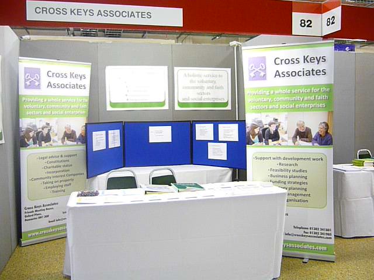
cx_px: 187
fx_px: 357
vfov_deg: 42.9
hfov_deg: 55.4
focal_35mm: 33
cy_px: 140
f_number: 2.8
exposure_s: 1/30
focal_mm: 5.5
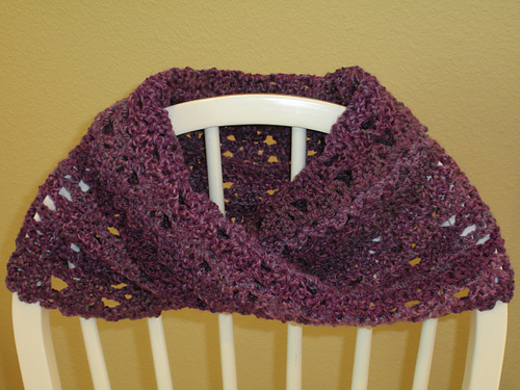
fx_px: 751
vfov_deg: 29.1
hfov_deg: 38.2
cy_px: 195
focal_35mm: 50
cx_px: 260
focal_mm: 9.1
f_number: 4.4
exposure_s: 1/30
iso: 200
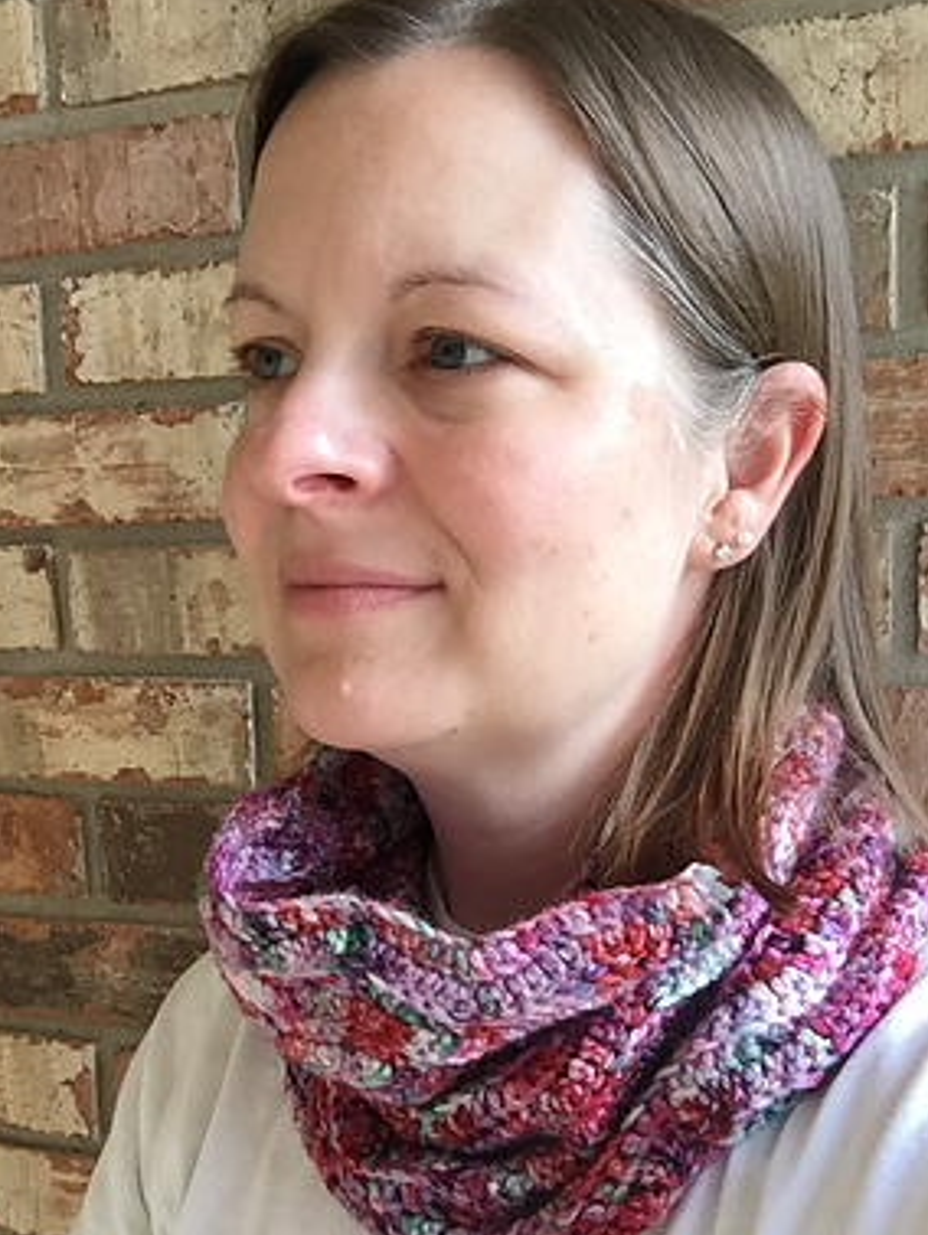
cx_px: 417
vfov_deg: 45.6
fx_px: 1464
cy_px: 696
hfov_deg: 35.1
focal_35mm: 41
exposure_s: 1/60
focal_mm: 2.65
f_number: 2.2
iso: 40
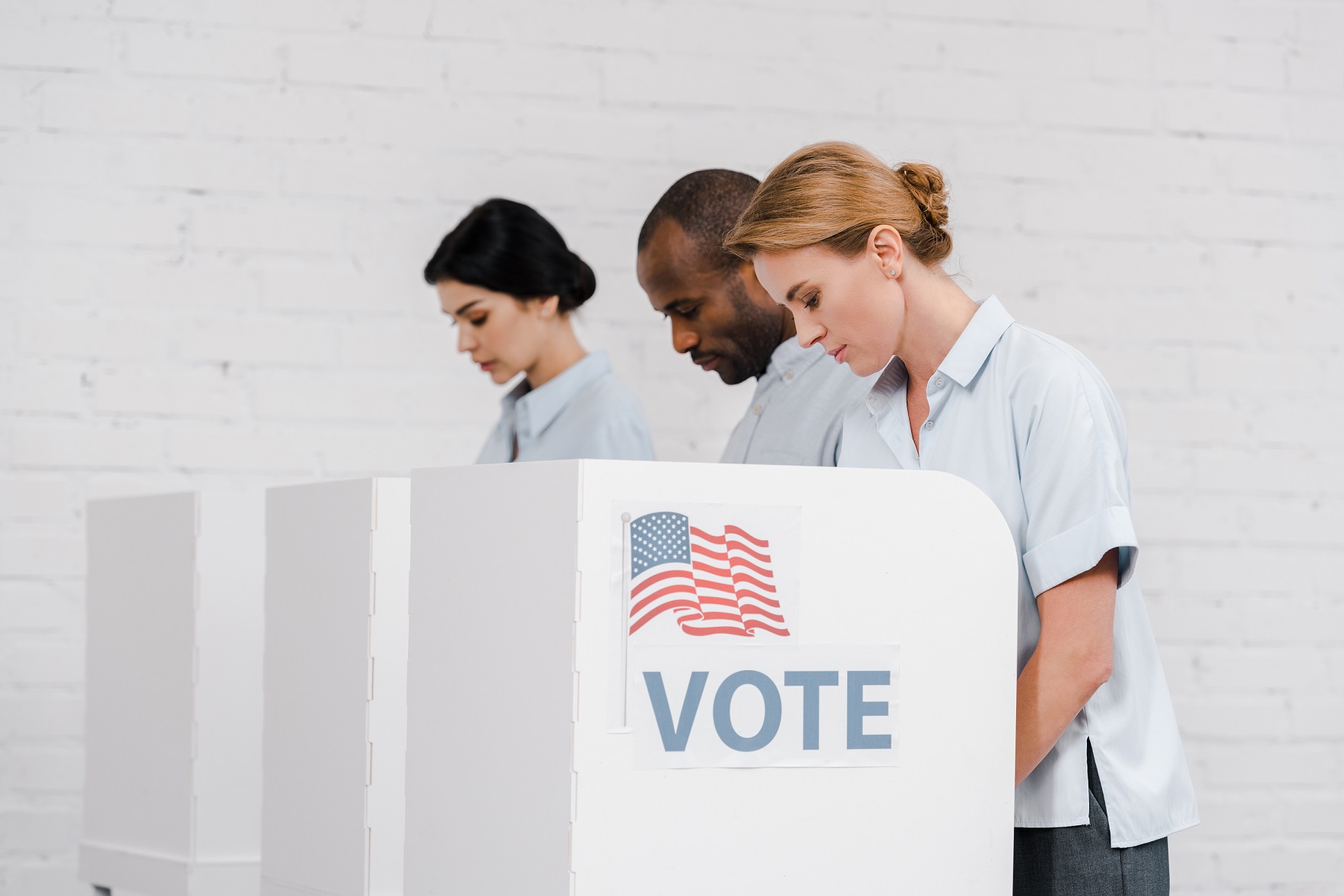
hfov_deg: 18.3
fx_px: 4182
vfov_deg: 12.2
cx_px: 672
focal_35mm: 112
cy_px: 448
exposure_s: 1/160
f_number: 4.5
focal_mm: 112
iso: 125
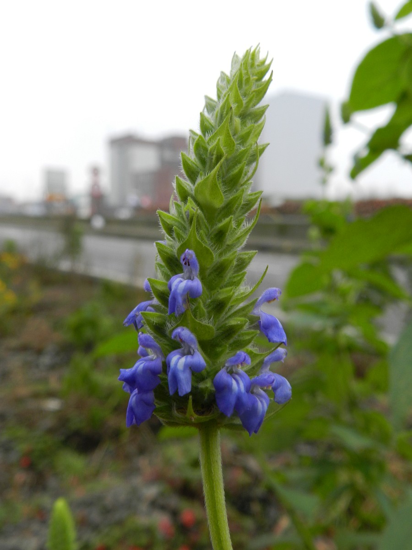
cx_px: 206
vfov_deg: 56.8
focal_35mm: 32
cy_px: 275
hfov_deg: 44.2
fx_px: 508
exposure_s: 1/100
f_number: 3.7
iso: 160
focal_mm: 5.6
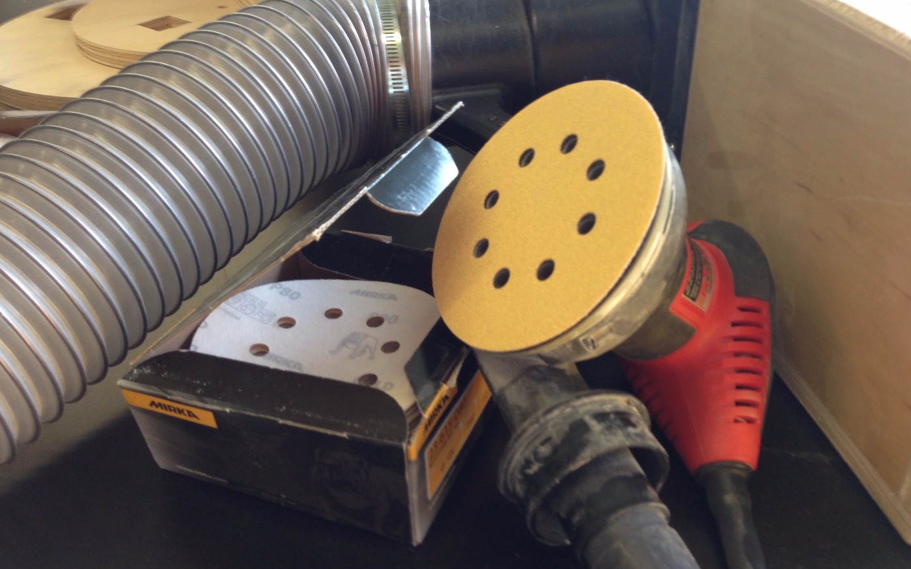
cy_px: 290
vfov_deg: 35.3
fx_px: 894
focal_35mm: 36
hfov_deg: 54.0
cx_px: 464
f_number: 2.4
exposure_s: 1/24
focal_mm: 4.12
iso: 50
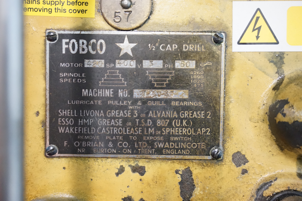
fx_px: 365
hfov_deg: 45.0
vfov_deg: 30.8
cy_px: 100
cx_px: 151
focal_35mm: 44
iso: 3200
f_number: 4.5
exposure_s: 1/25
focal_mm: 29
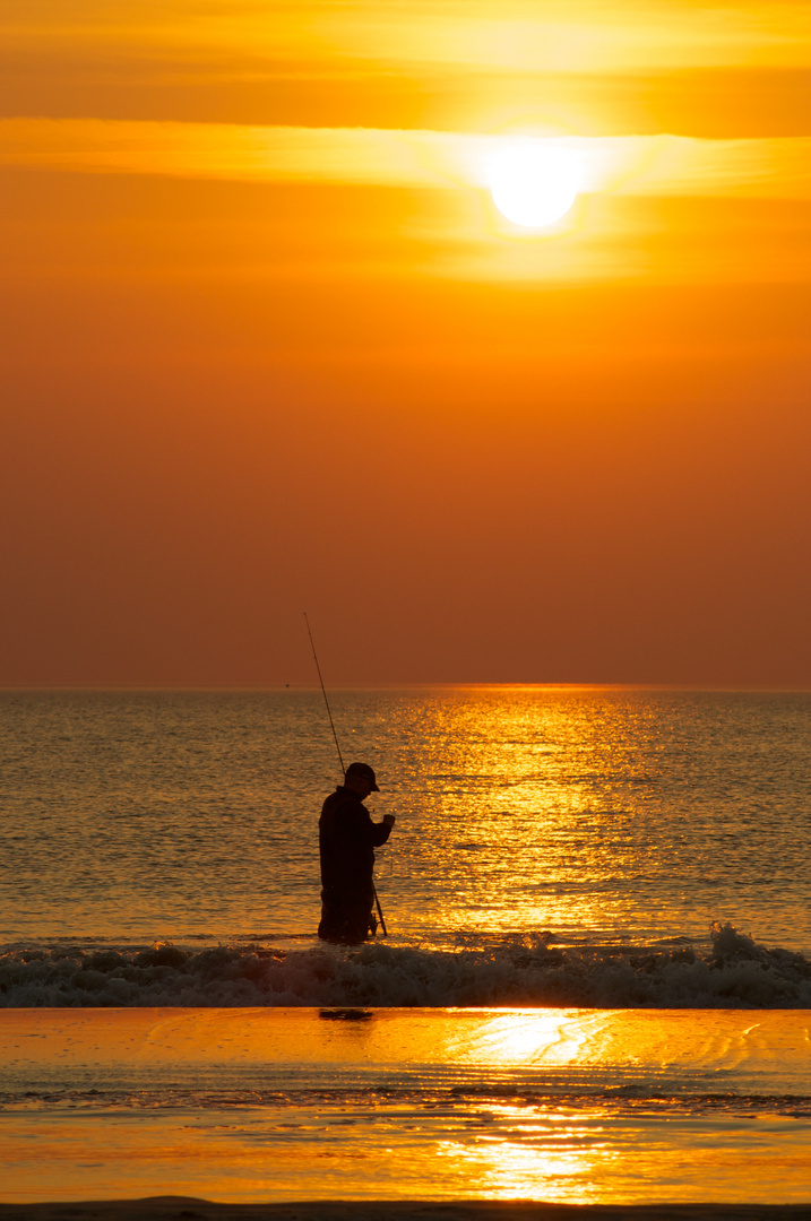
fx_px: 9149
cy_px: 610
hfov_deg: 5.1
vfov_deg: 7.6
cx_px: 406
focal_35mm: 270
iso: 200
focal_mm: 180
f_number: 11
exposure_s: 1/400
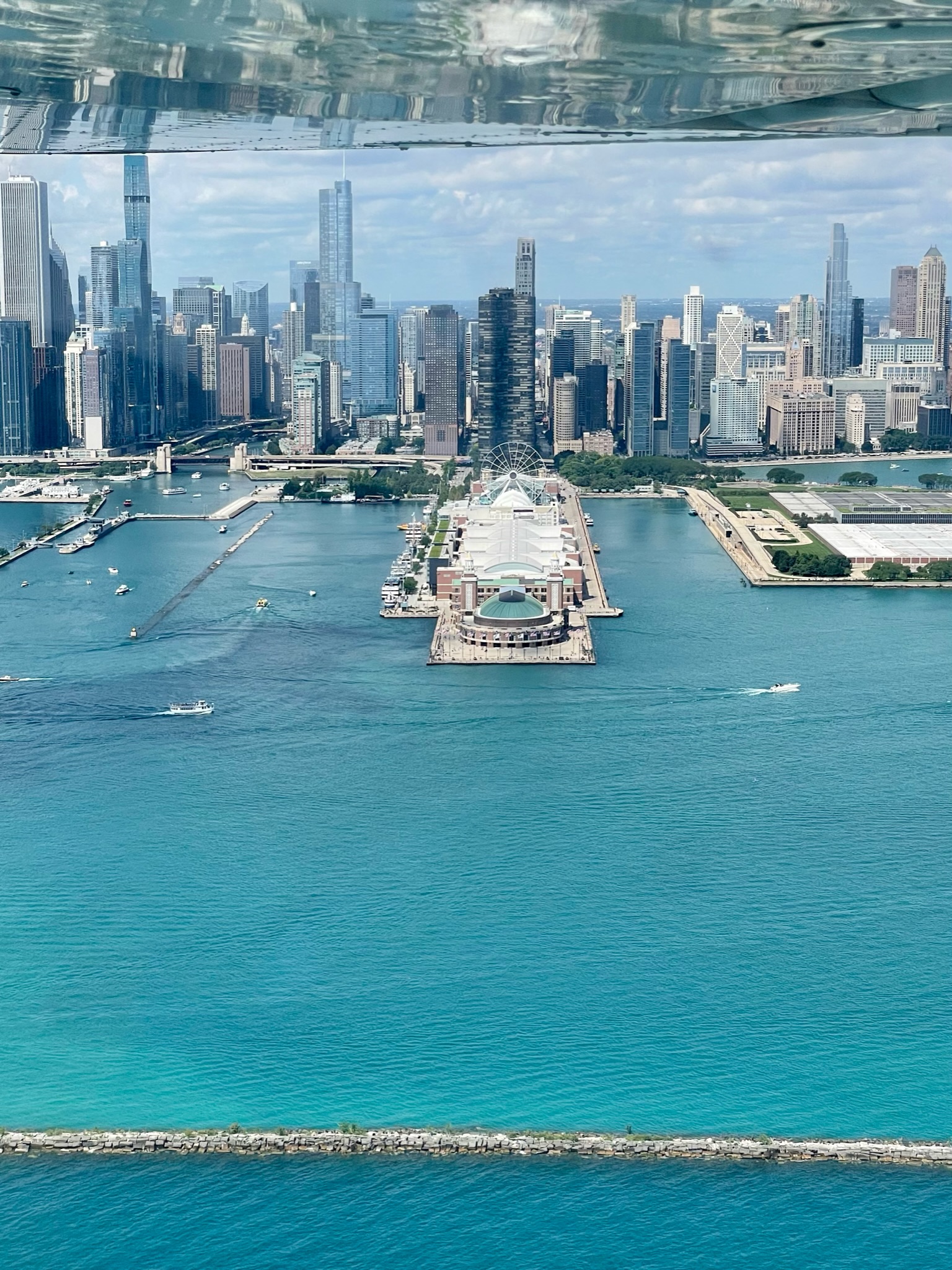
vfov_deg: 36.8
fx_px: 1907
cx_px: 476
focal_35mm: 52
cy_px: 635
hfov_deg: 28.0
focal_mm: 6
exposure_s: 1/1546
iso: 25
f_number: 2
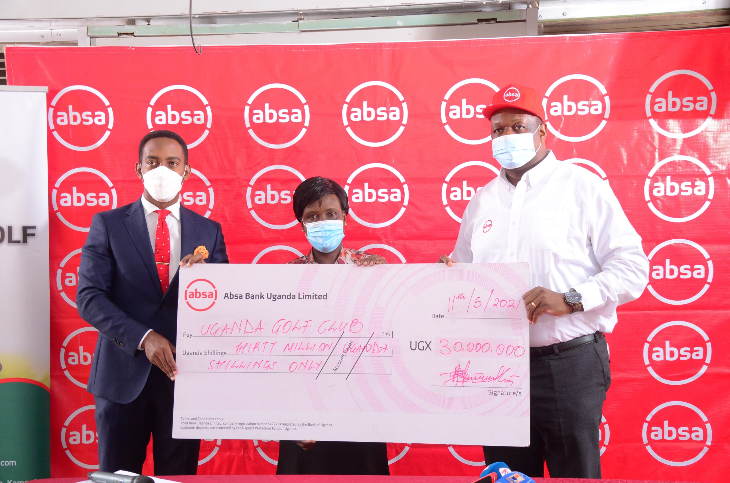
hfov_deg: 37.9
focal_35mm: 52
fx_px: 1062
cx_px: 365
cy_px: 242
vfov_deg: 25.6
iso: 800
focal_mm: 35
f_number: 5.6
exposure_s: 1/125
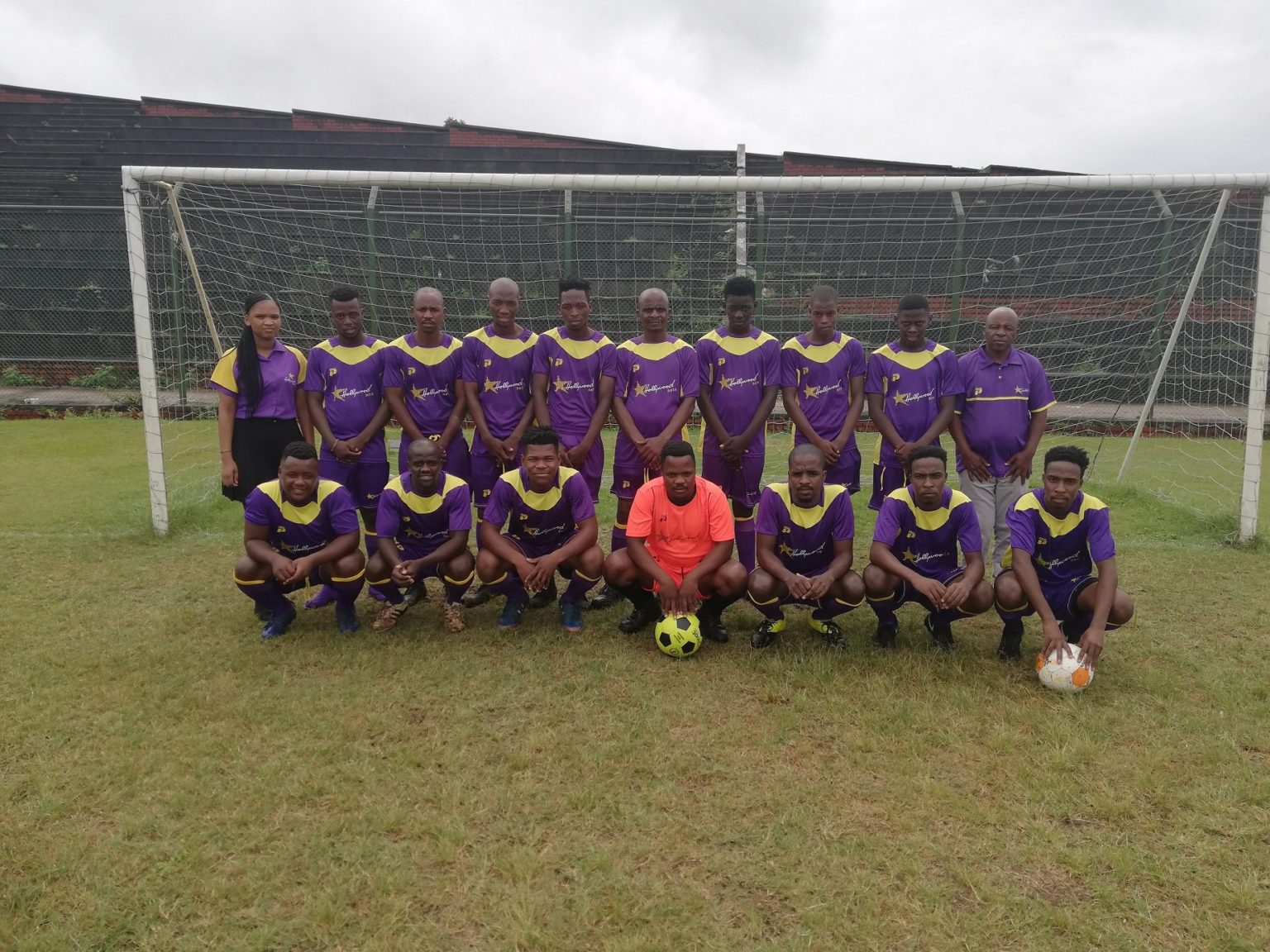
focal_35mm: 26
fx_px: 954
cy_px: 476
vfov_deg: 53.1
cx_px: 635
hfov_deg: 67.3
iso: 50
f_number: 2.2
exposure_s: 1/999
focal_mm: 3.81
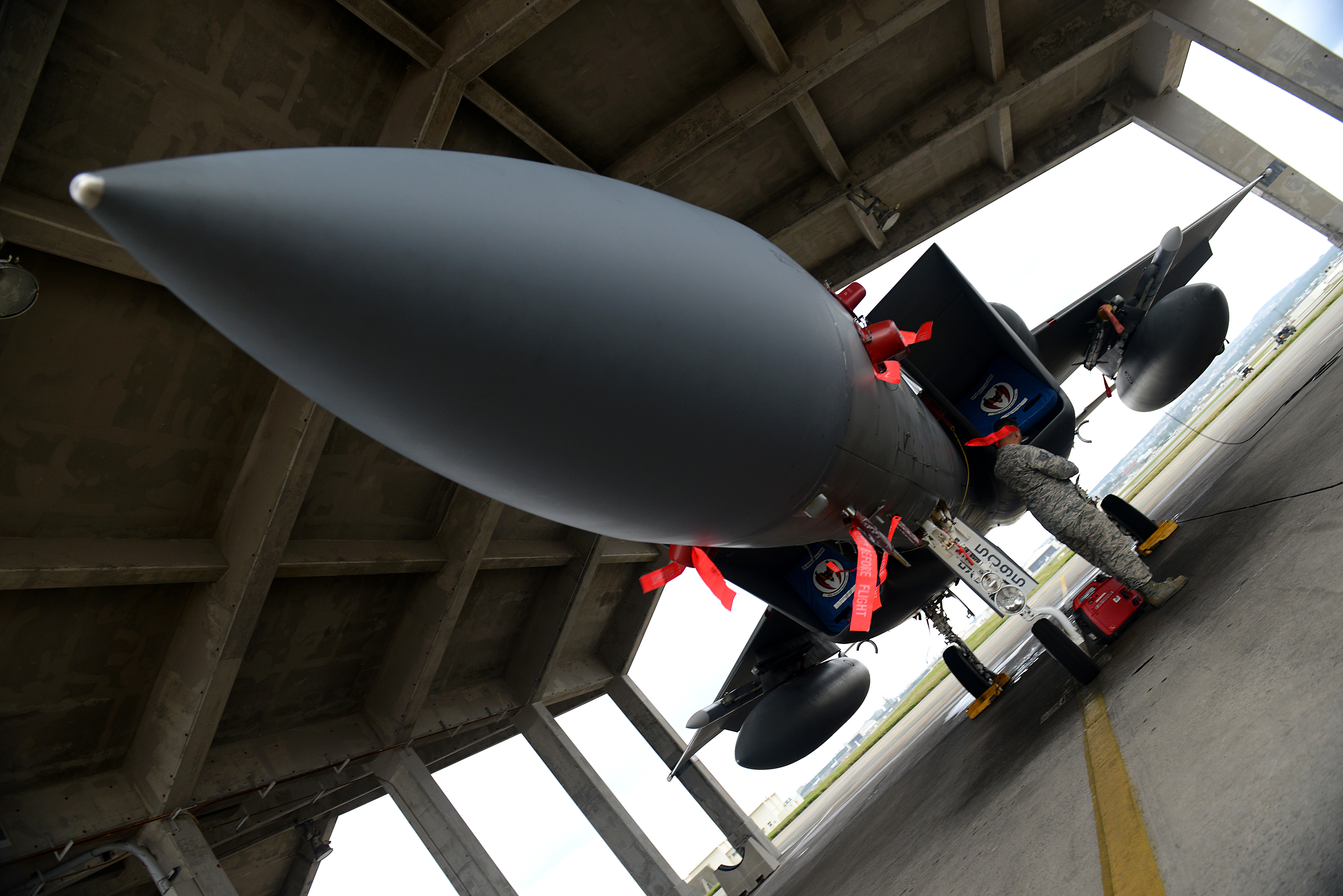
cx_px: 672
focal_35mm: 24
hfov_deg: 73.7
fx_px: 896
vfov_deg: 53.2
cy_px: 448
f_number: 4
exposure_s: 1/160
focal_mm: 24
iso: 400
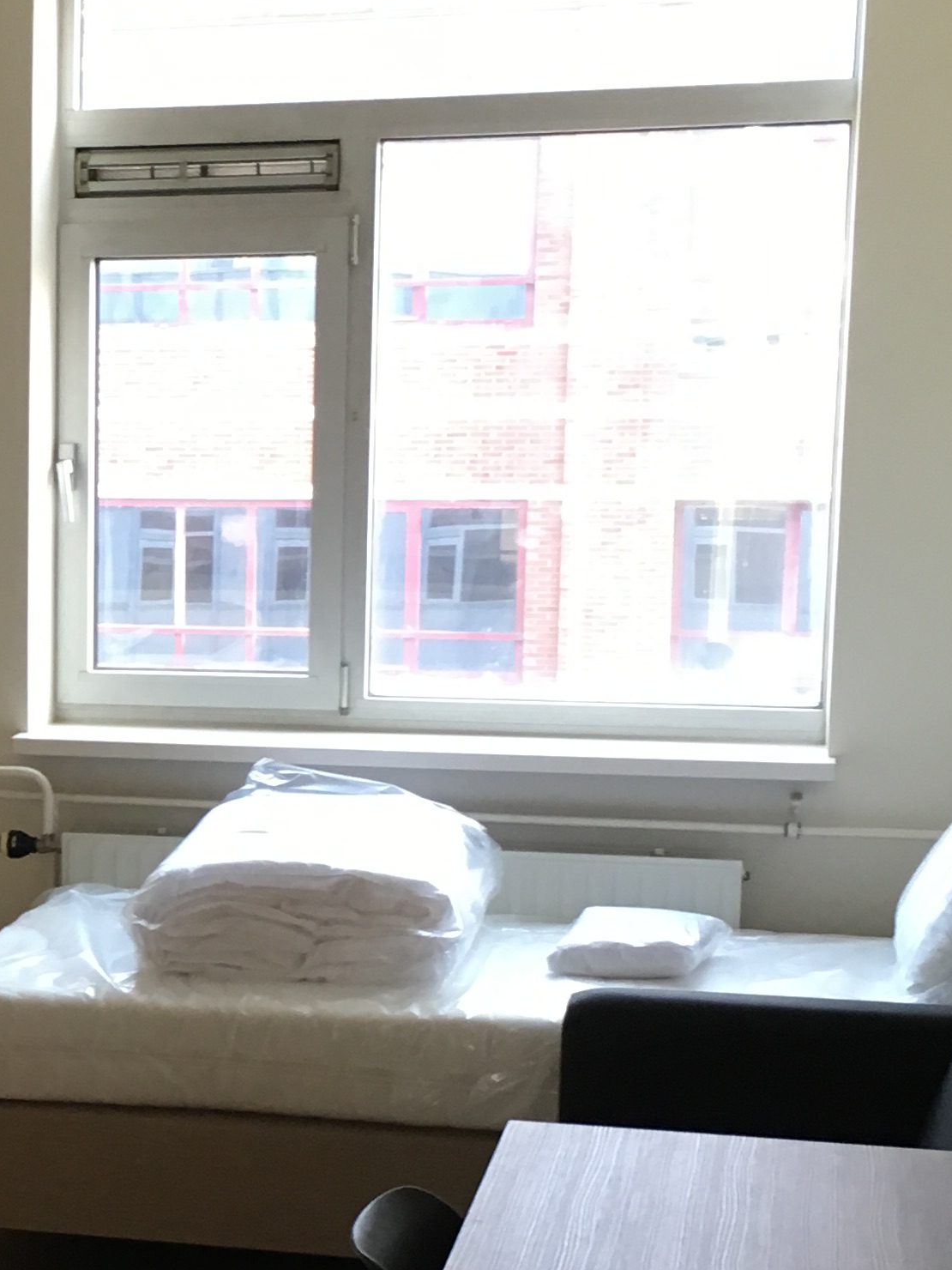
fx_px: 2897
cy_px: 832
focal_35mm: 79
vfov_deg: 24.6
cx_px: -146
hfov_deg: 17.9
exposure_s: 1/33
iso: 100
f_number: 2.2
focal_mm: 4.15
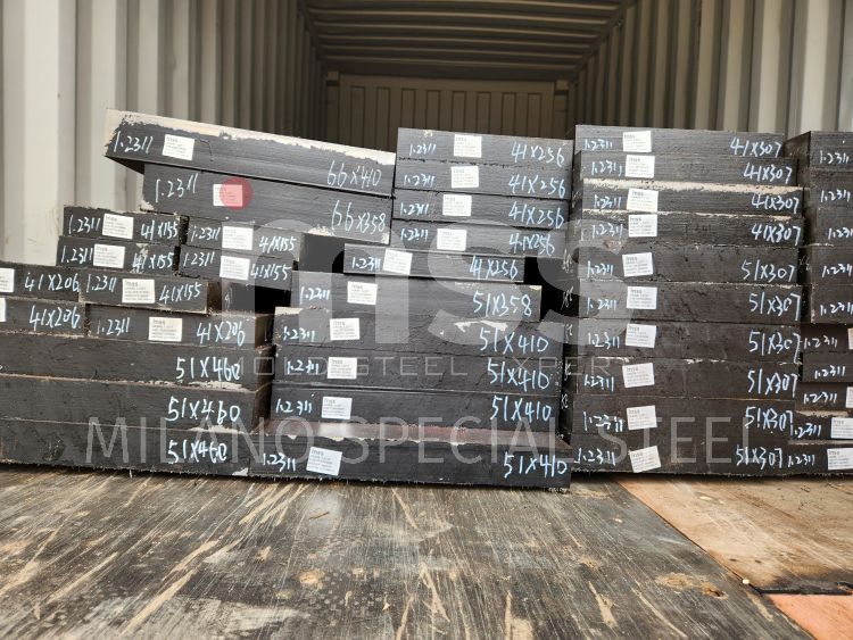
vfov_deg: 58.9
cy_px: 320
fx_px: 567
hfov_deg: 73.9
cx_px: 426
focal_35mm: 23
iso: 20
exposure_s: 1/121
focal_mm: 5.4
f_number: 1.8
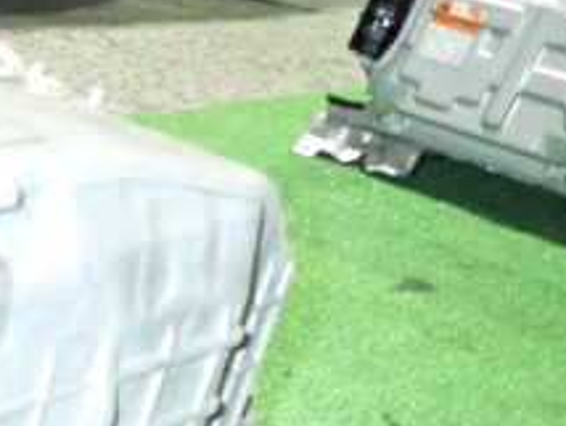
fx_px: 1146
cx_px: -209
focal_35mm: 70
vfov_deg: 19.9
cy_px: 497
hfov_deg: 23.7
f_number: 2
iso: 3200
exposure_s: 1/125
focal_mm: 4.5
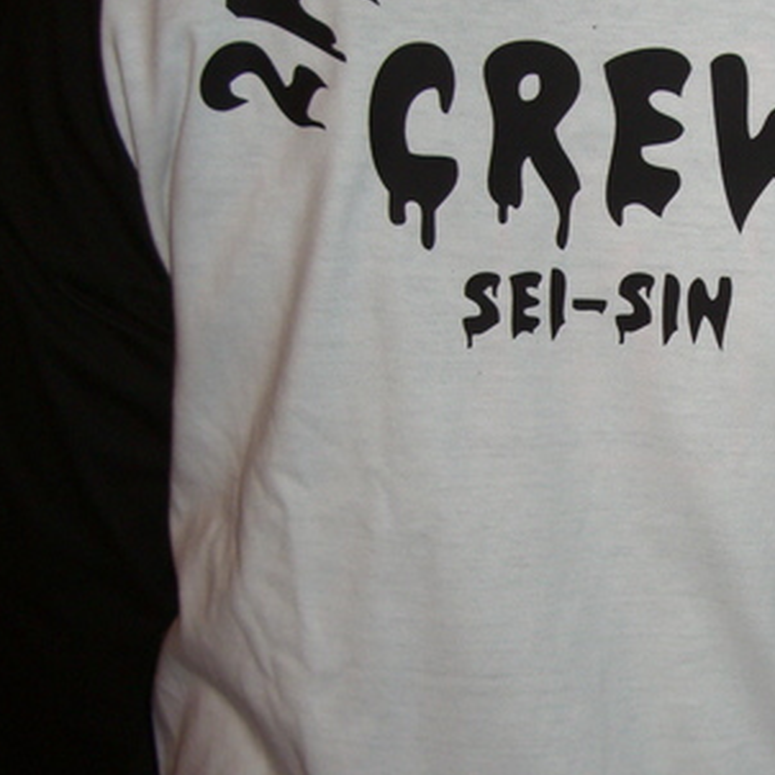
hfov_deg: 19.9
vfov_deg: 20.1
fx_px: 2178
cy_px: 473
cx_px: 662
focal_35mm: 86
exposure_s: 1/60
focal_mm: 7.9
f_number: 2.8
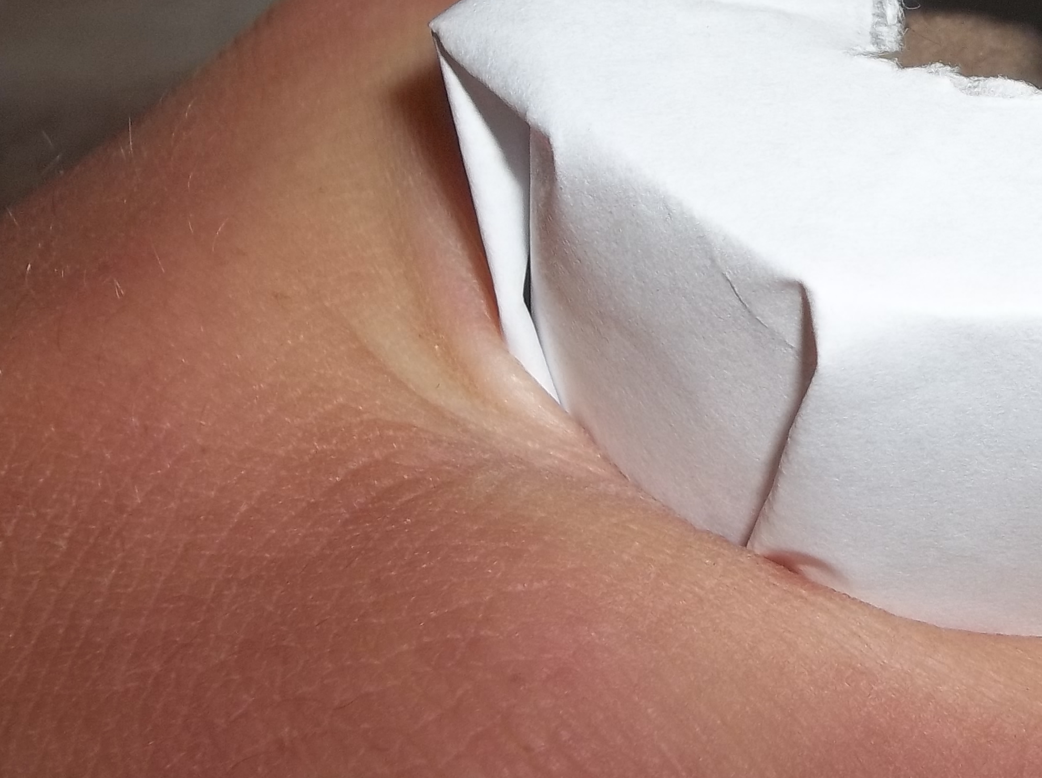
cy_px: 100
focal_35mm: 86
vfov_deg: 16.9
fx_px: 2584
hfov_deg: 22.1
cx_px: 987
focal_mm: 6.6
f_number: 4
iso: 80
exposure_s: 1/40
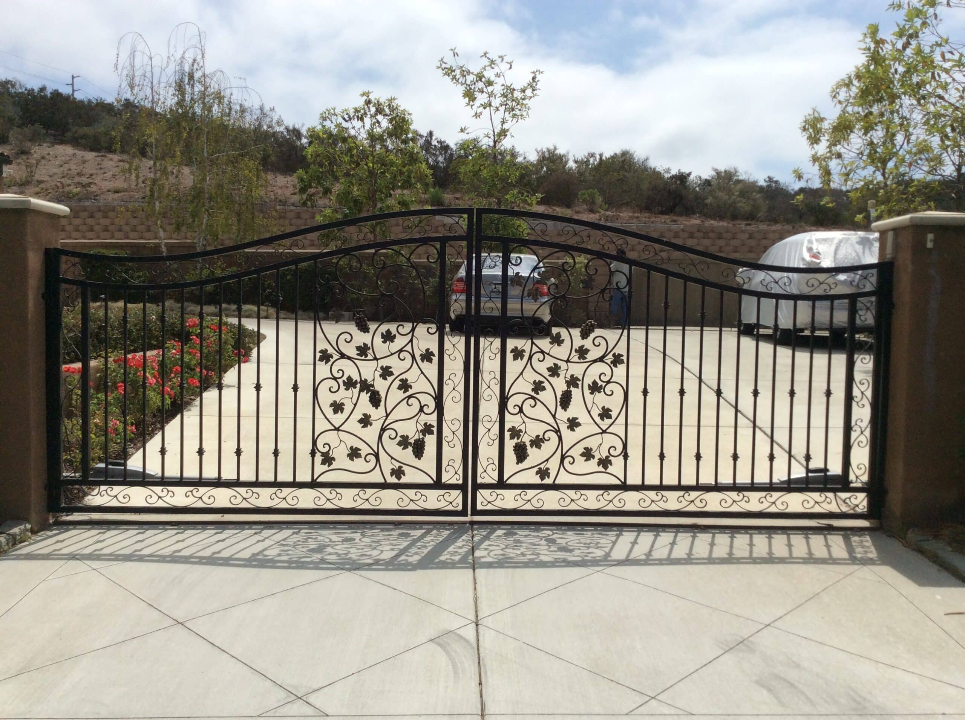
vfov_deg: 42.8
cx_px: 482
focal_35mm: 33
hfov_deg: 55.4
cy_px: 360
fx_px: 919
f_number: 2.4
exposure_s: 1/3185
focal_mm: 3.3
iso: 32
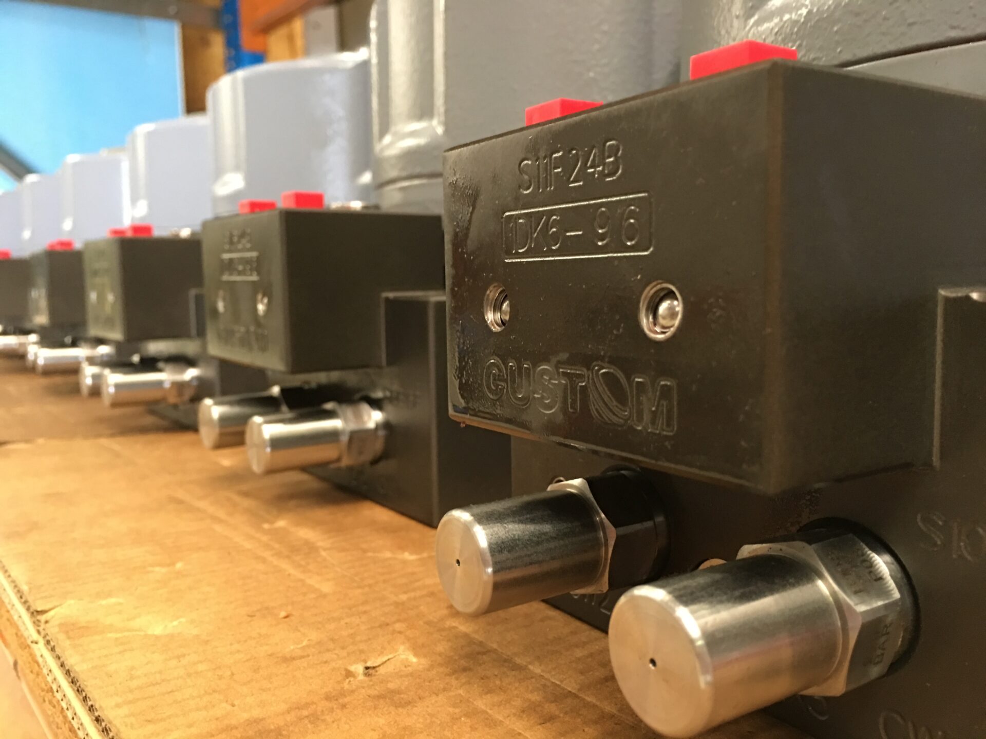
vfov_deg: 48.2
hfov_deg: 61.7
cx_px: 493
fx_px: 826
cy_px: 370
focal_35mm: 29
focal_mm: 4.15
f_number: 2.2
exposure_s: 1/10
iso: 80
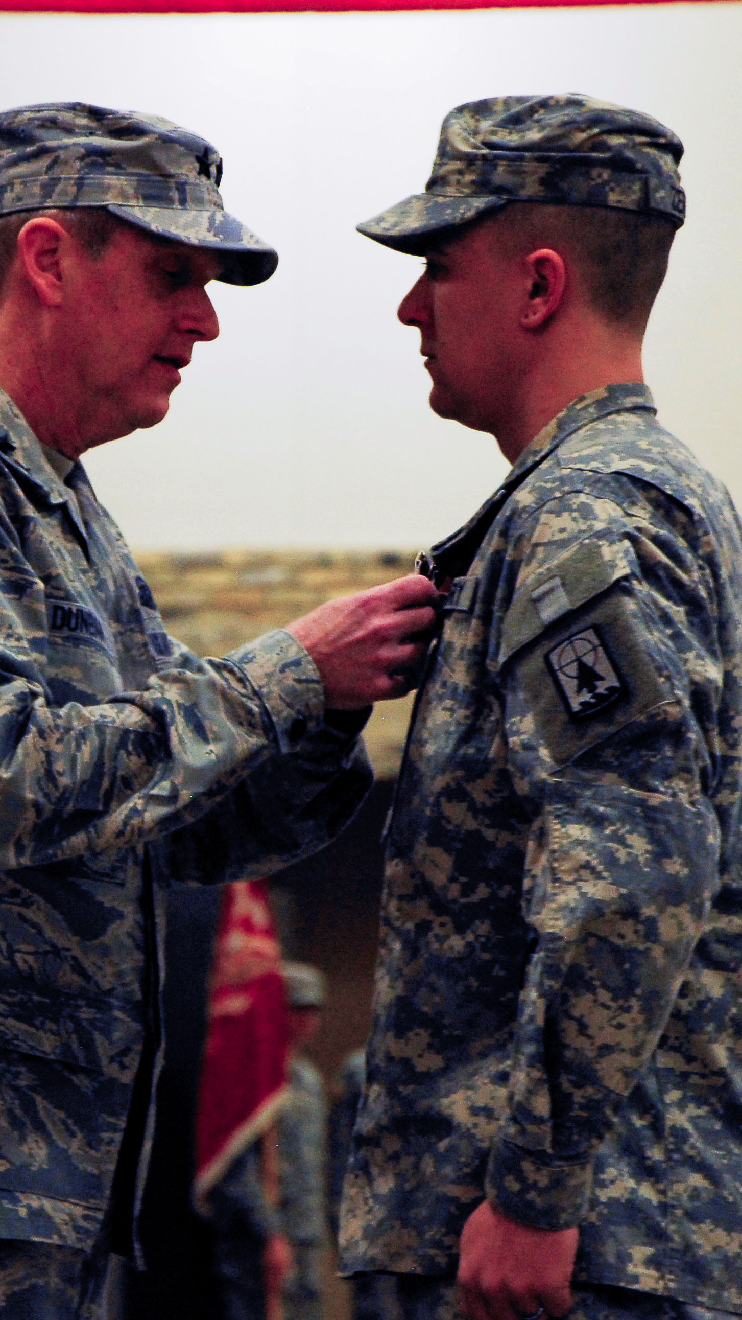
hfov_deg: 5.6
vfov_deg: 9.9
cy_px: 658
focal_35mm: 217
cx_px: 274
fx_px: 7590
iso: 1000
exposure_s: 1/25
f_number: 5.6
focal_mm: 92
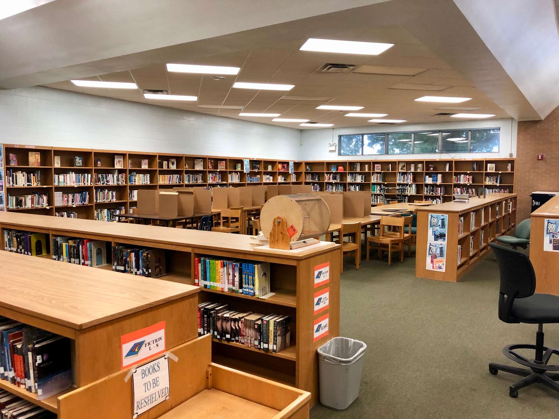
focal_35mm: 28
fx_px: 452
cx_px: 280
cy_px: 210
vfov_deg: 49.7
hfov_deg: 63.4
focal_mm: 4
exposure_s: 1/30
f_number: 1.8
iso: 40
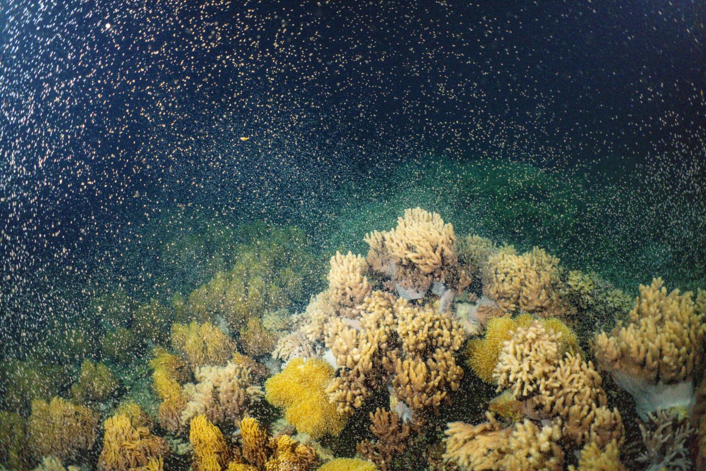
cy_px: 236
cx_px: 353
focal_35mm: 28
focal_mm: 28
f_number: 5.6
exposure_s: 1/100
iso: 800
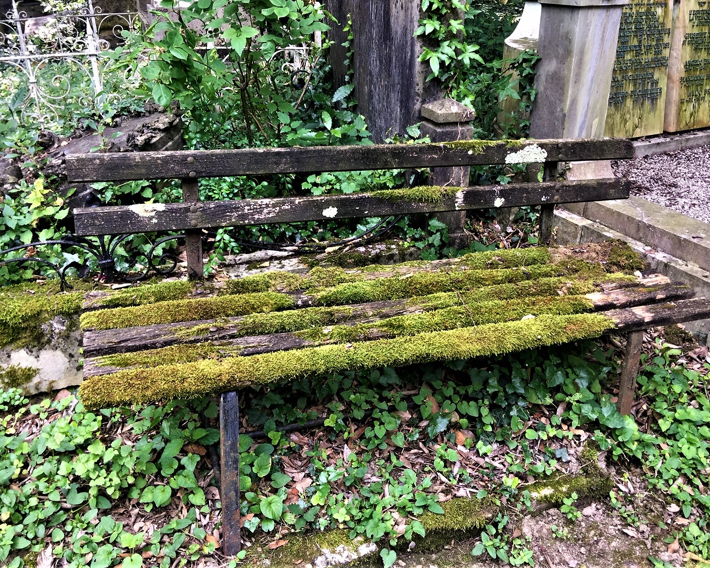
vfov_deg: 47.1
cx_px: 363
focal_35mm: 31
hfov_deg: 57.2
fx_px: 651
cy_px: 280
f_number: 2.2
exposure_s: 1/50
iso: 32
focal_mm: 4.15
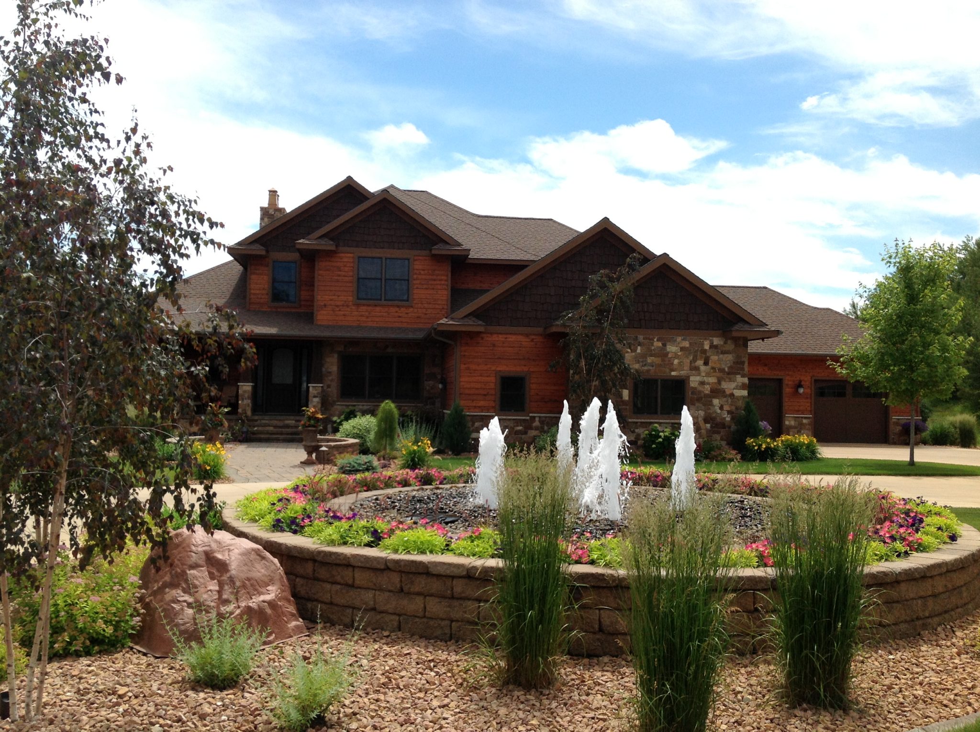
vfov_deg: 40.6
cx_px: 490
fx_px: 989
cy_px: 366
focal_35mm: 35
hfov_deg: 52.7
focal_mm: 4.28
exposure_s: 1/2016
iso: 50
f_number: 2.4
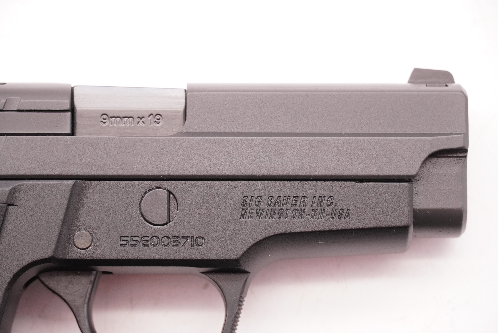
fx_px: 2159
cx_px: 249
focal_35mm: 156
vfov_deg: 8.8
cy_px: 166
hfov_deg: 13.2
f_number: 5.6
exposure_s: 1/125
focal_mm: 104
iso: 1000
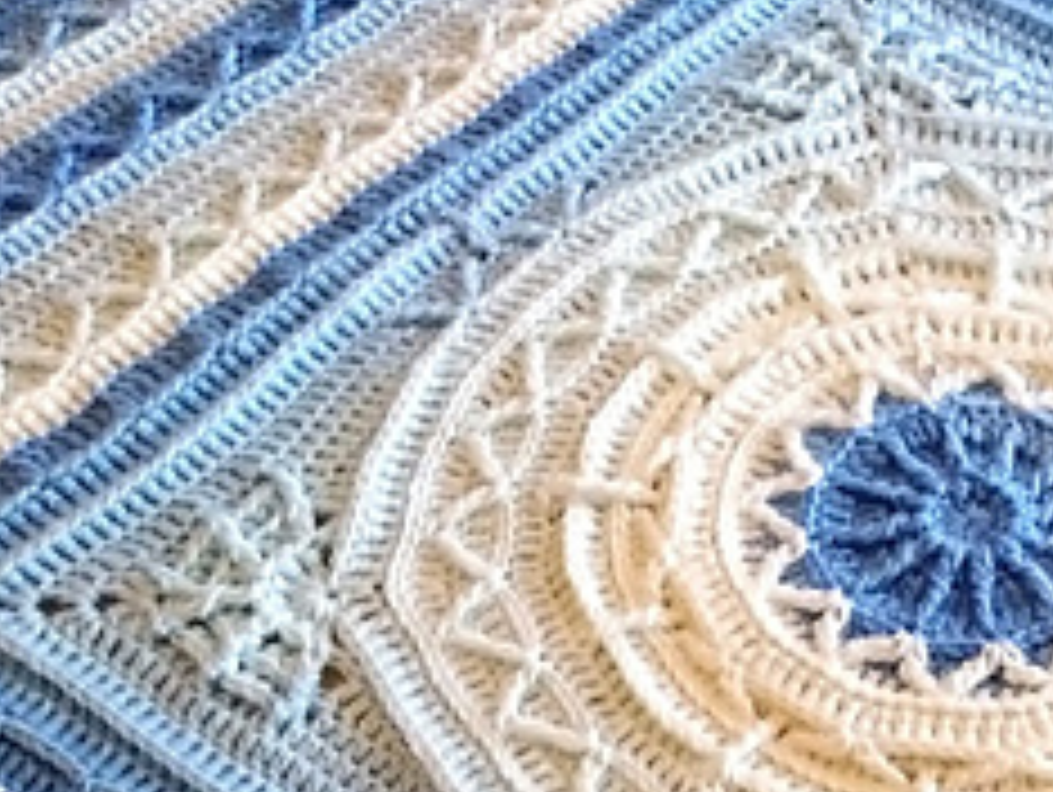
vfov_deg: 19.8
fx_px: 2162
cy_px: 878
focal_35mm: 71
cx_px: 986
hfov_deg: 26.3
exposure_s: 1/30
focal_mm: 3.46
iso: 419
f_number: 2.2
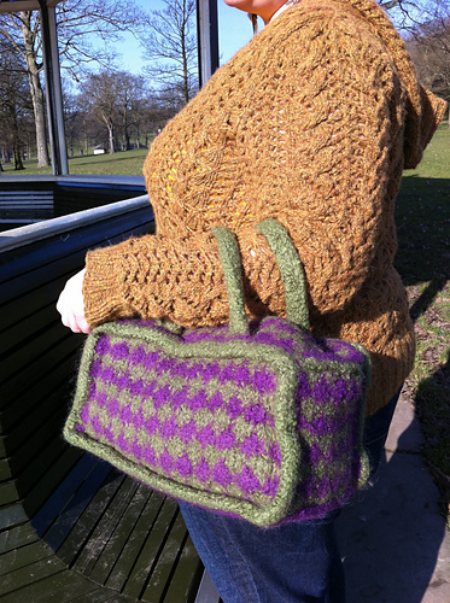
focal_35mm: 35
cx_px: 225
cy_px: 302
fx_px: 609
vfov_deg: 52.7
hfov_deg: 40.6
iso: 80
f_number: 2.8
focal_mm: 3.85
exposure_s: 1/736
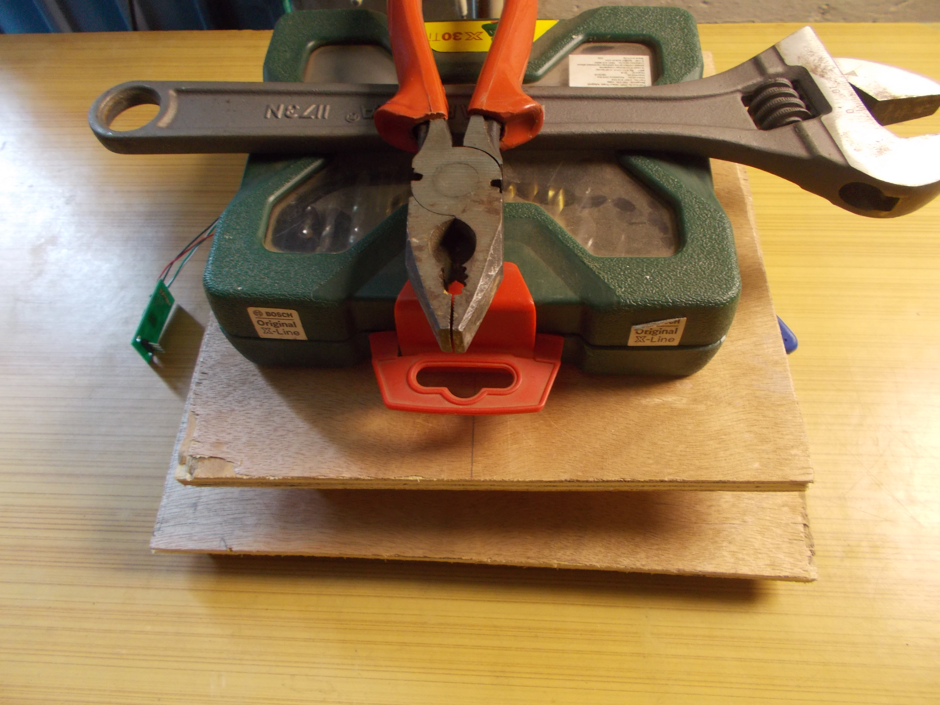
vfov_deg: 53.1
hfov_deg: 67.3
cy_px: 352
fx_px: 706
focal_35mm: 26
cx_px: 470
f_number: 3.2
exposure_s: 1/15
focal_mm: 4.6
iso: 200
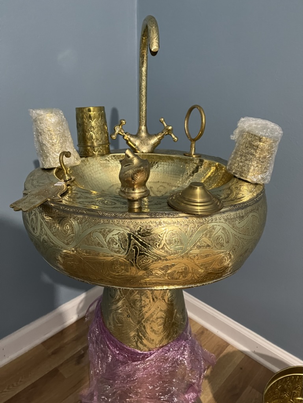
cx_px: 152
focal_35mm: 26
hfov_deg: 53.1
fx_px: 303
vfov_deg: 67.3
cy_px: 202
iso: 500
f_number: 1.6
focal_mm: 5.1
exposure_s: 1/30
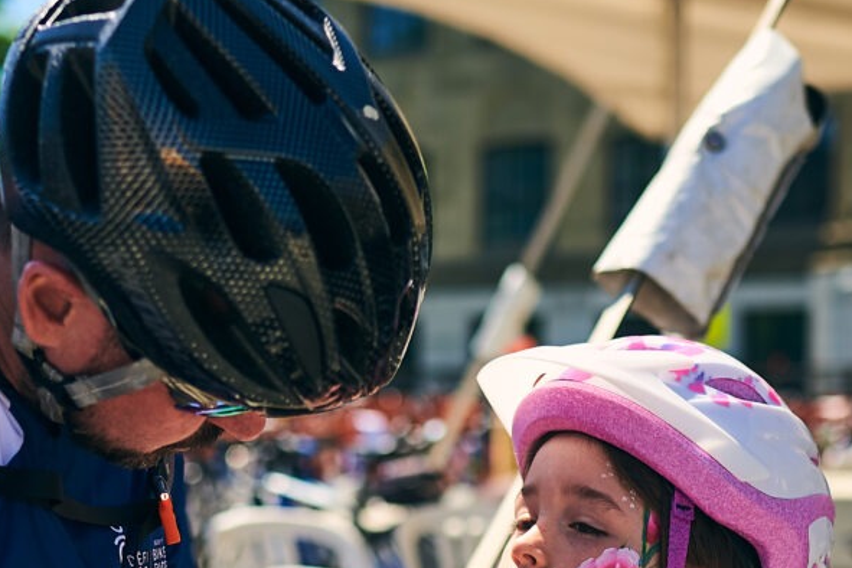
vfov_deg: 14.8
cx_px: 444
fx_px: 2153
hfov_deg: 22.4
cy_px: 580
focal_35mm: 91
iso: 100
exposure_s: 1/4000
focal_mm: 35
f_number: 2.2
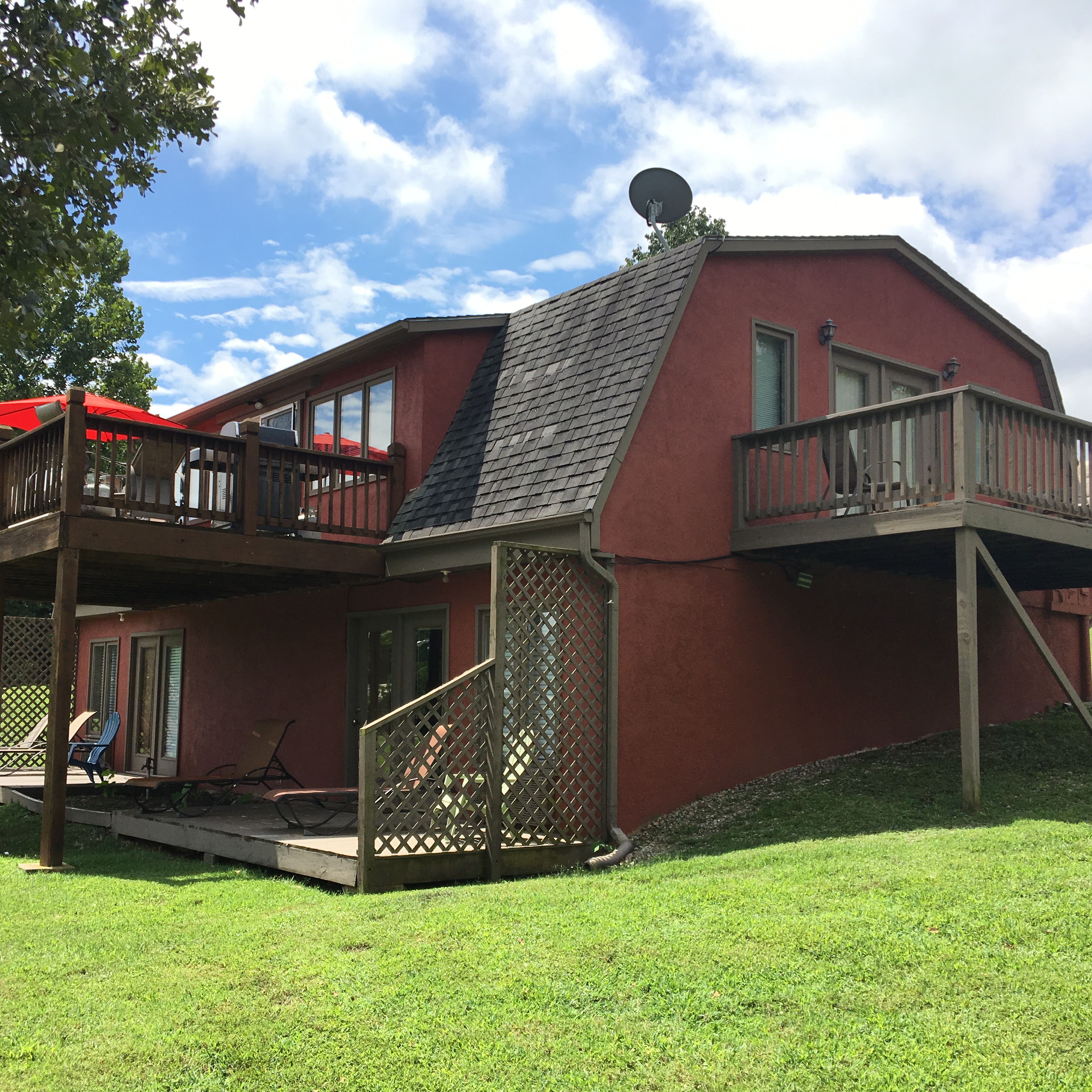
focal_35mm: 35
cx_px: 479
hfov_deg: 47.1
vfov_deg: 47.2
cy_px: 558
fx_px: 1249
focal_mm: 4.15
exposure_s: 1/1709
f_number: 2.2
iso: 25
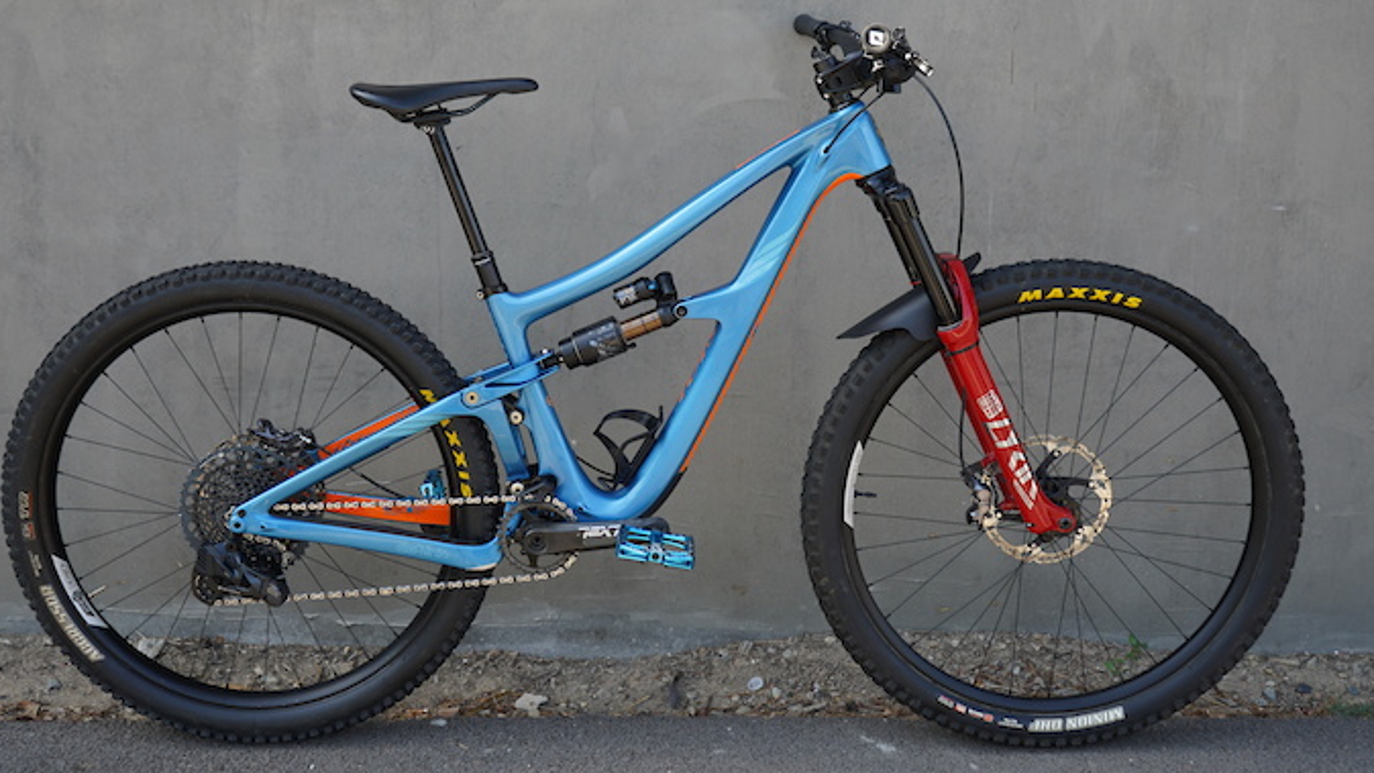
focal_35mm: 46
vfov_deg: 25.9
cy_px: 293
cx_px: 628
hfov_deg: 44.5
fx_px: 1676
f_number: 4
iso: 100
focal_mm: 37
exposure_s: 1/160
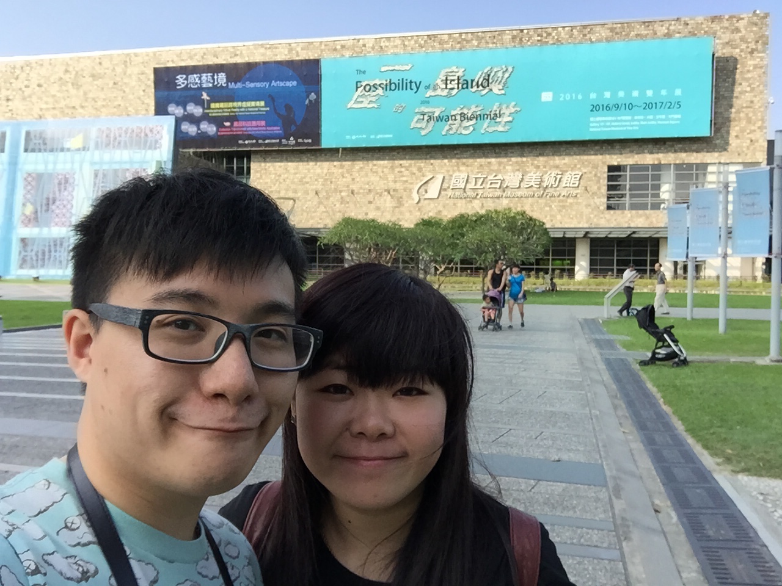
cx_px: 391
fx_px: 700
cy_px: 293
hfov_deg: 58.4
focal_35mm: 31
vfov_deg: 45.4
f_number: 2.2
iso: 32
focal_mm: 2.65
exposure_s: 1/537
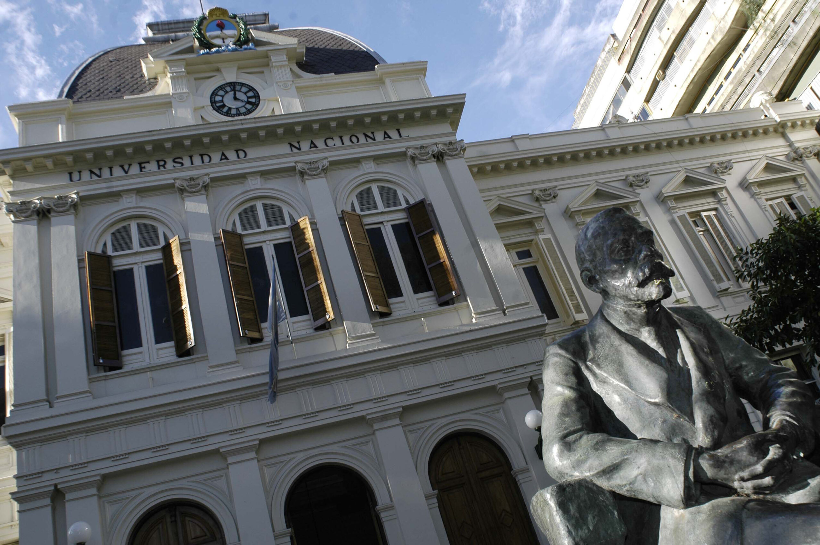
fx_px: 683
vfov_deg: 43.5
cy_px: 272
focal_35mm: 30
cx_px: 410
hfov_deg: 62.0
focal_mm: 20
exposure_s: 1/125
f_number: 10
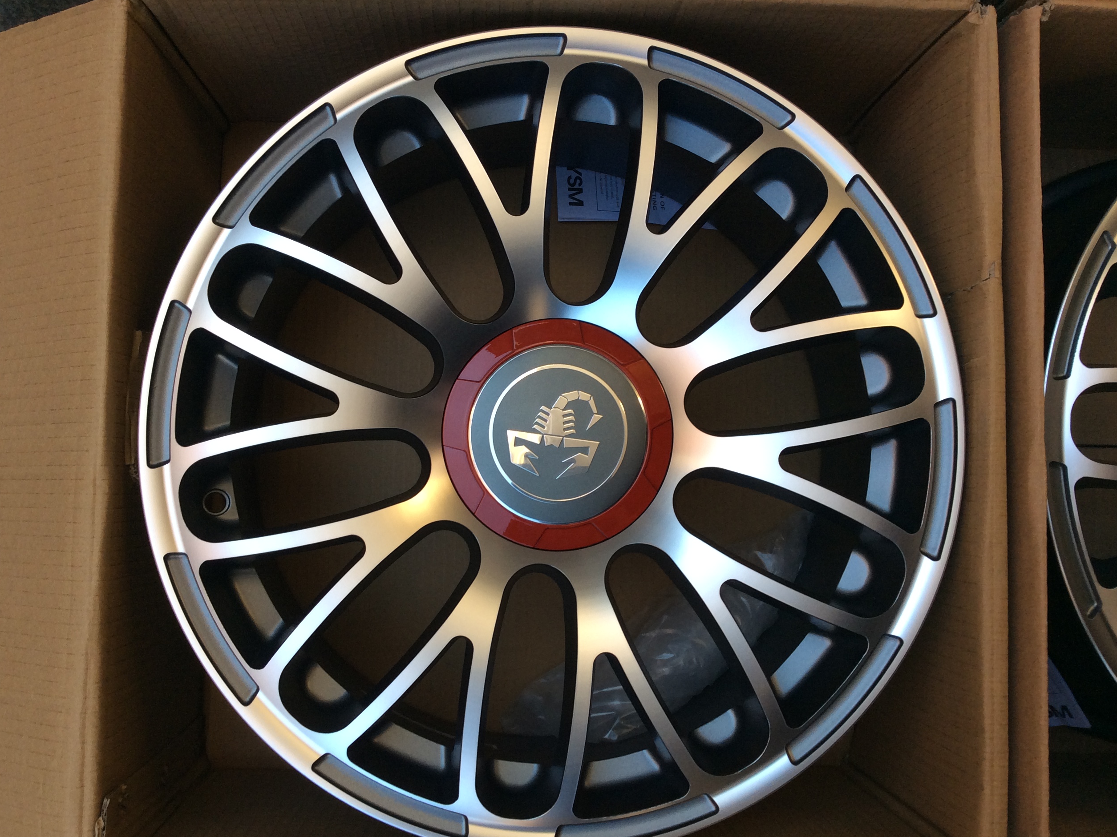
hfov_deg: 55.4
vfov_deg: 42.9
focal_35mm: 33
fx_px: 1065
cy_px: 427
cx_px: 550
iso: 32
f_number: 2.4
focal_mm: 3.3
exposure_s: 1/177
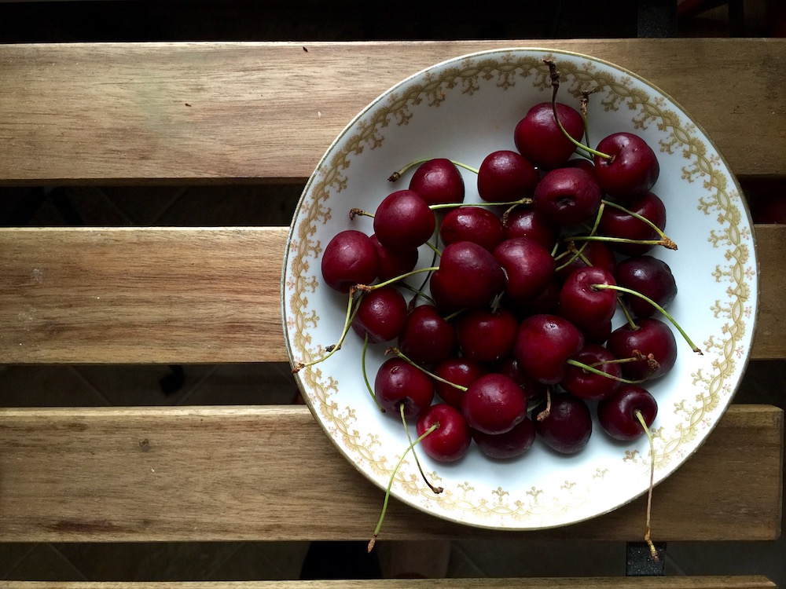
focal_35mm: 29
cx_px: 393
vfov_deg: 48.2
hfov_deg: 61.7
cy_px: 294
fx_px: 658
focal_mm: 4.15
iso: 100
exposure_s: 1/15
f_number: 2.2
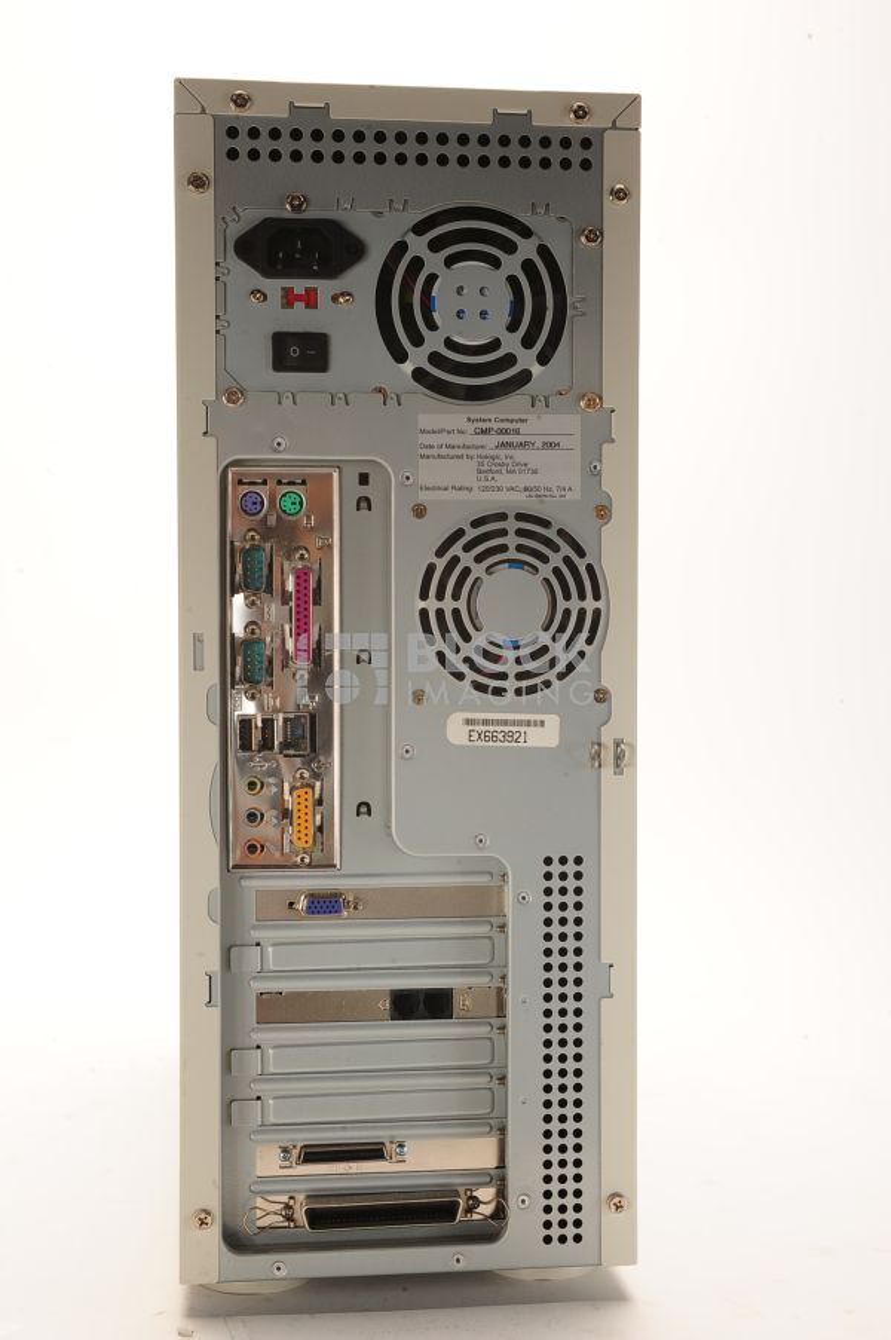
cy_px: 670
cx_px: 446
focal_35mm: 50
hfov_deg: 27.0
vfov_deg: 39.6
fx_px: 1859
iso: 320
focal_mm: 50
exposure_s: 1/125
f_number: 14
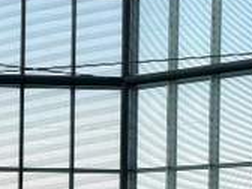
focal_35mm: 146
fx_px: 1063
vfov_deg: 10.0
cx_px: 42
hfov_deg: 13.4
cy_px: 227
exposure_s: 1/368
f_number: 2.4
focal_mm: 4.28
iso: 50
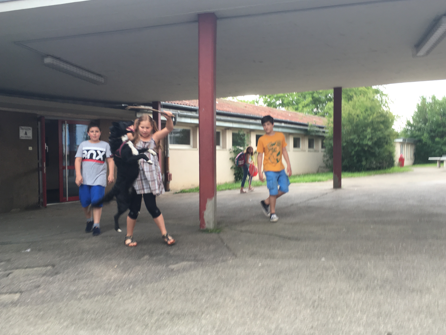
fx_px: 399
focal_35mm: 31
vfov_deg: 45.4
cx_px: 226
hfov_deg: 58.3
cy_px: 169
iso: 32
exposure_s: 1/100
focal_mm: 4.15
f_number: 2.2
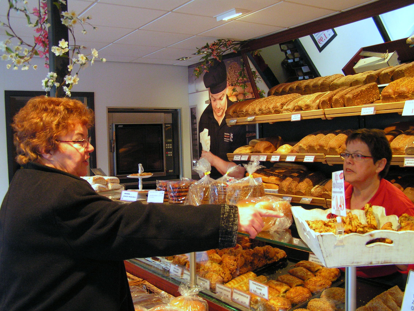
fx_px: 454
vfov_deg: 37.7
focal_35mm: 38
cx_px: 207
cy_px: 156
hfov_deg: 49.0
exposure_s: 1/30
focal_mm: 6.3
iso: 200
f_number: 2.8
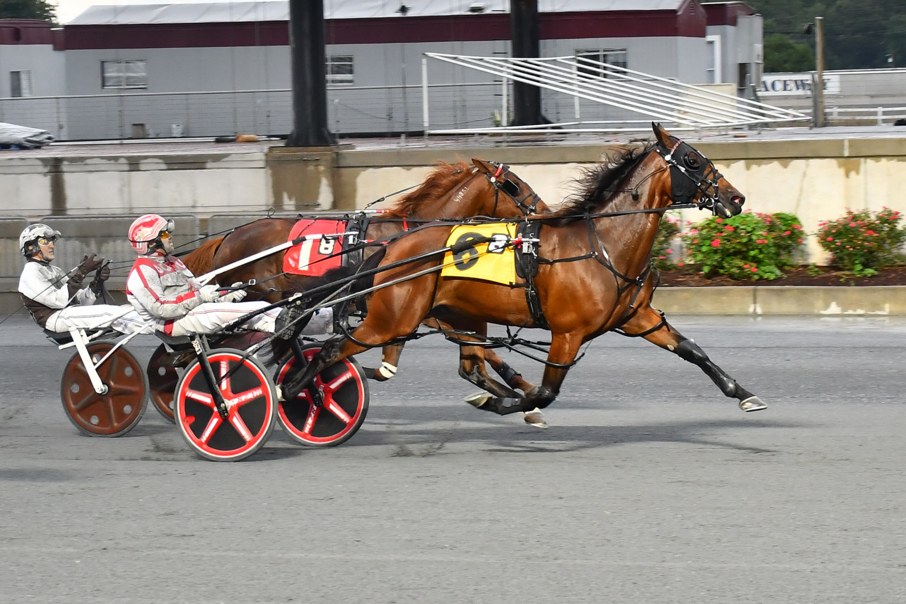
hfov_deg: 35.1
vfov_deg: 23.8
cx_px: 453
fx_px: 1435
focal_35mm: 57
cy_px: 302
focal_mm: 38
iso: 1000
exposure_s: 1/500
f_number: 5.6
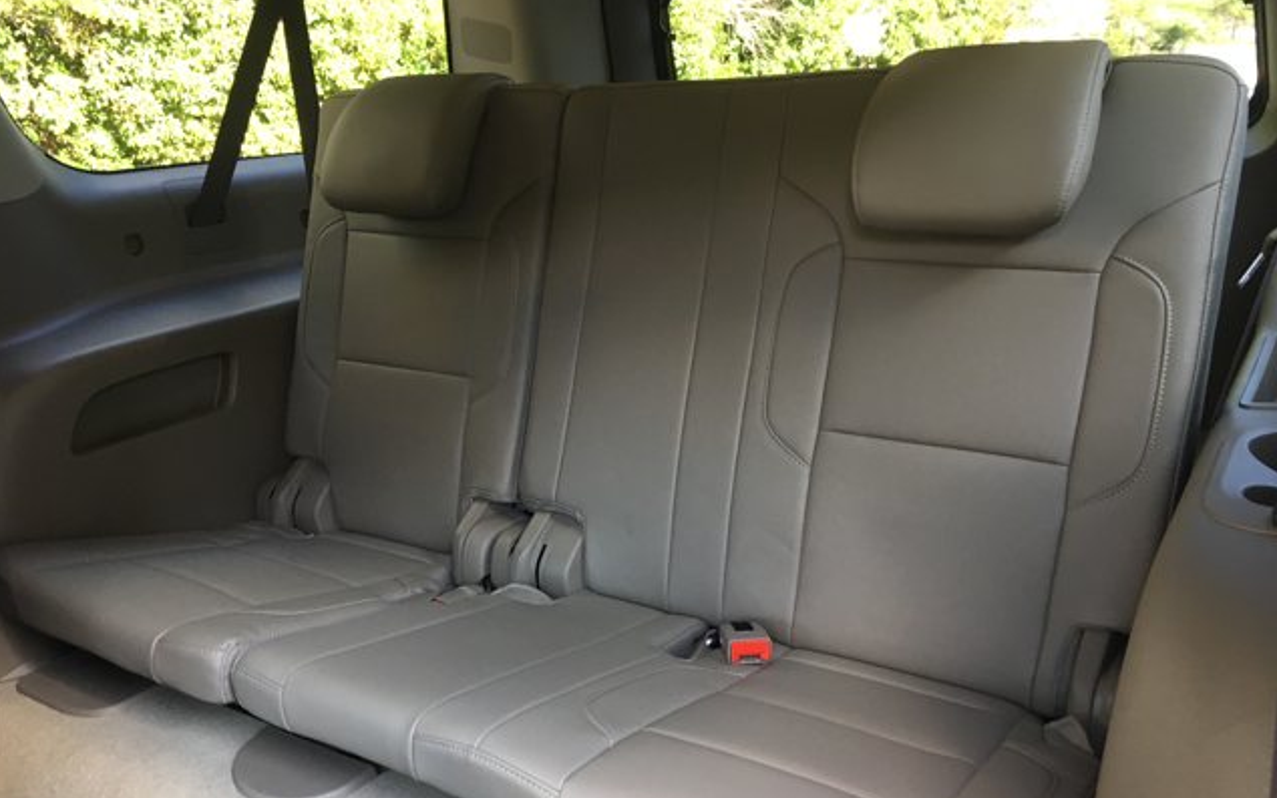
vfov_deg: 40.5
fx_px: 1079
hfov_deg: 61.2
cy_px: 466
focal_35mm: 31
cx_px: 635
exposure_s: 1/30
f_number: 2.2
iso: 64
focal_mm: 4.15
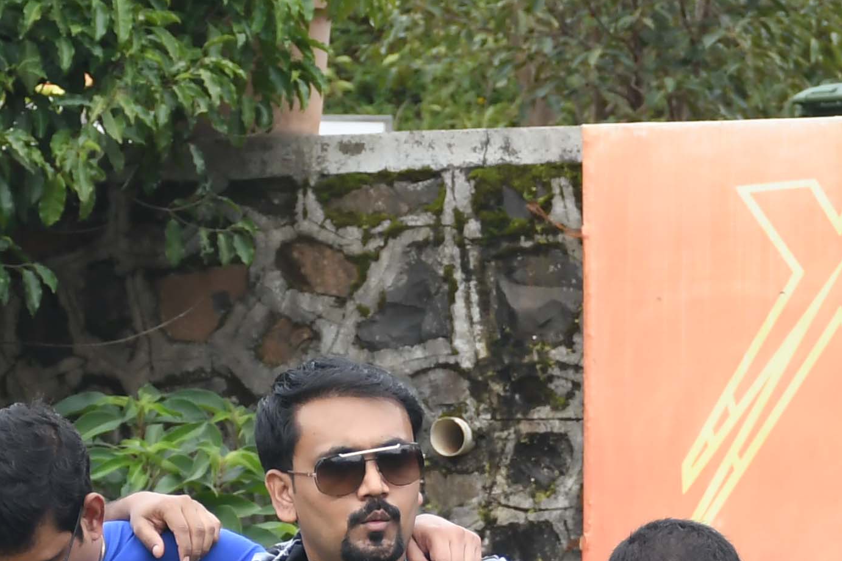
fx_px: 8490
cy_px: 846
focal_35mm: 363
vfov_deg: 3.8
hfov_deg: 5.7
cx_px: 672
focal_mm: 60
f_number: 5.6
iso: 320
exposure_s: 1/500
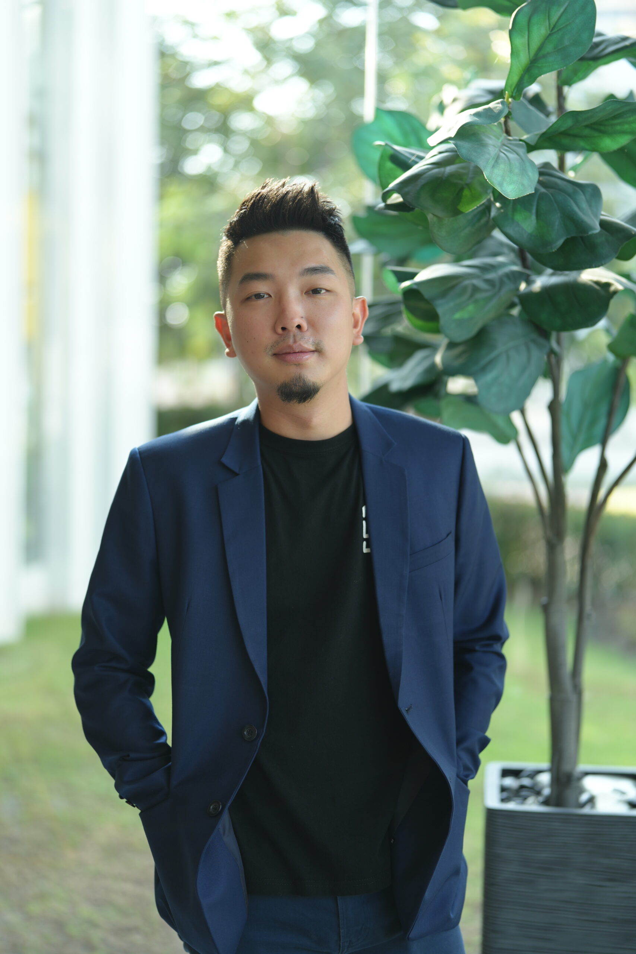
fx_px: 1325
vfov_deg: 39.6
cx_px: 318
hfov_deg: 27.0
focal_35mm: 50
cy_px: 477
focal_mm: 50
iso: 100
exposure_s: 1/400
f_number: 1.4
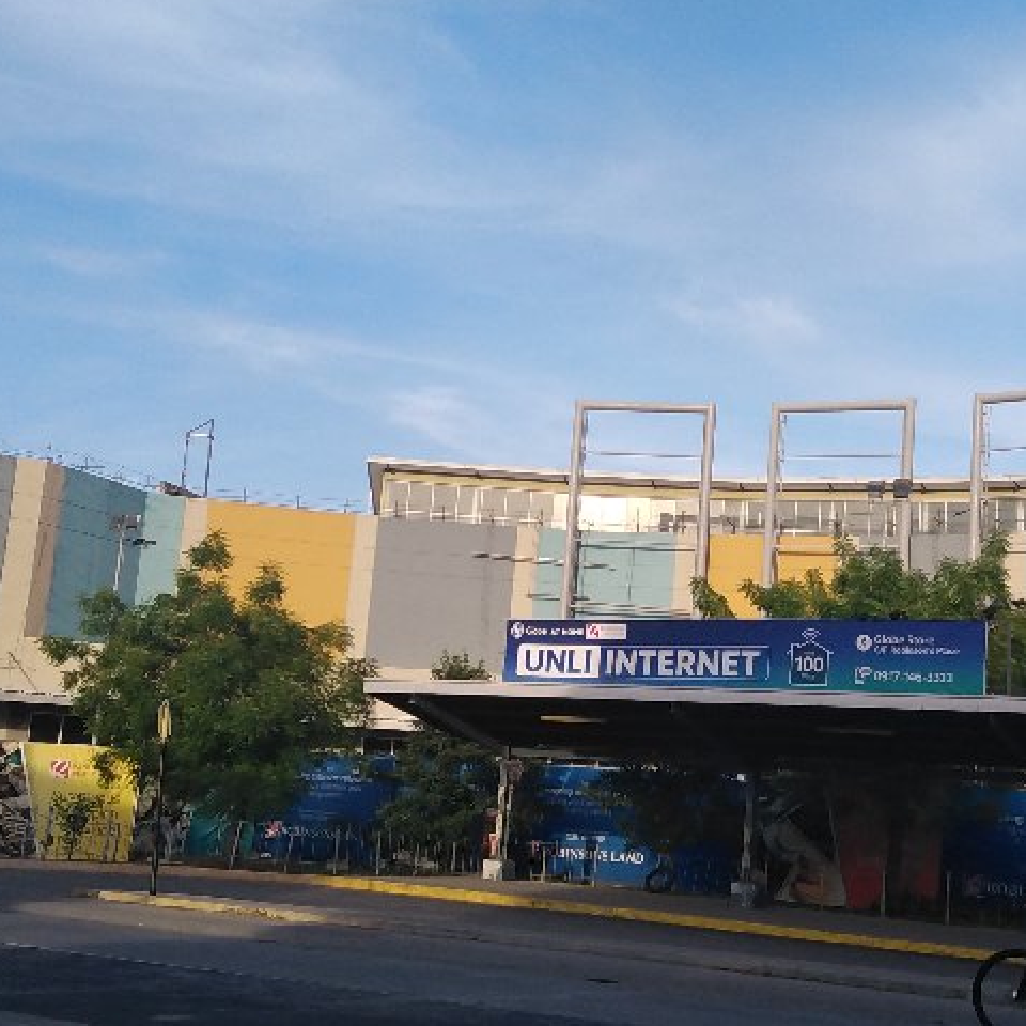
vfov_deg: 34.7
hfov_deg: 34.5
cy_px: 532
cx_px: 635
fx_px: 1643
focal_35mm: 49
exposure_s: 1/1077
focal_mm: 3.59
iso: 100
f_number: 1.8
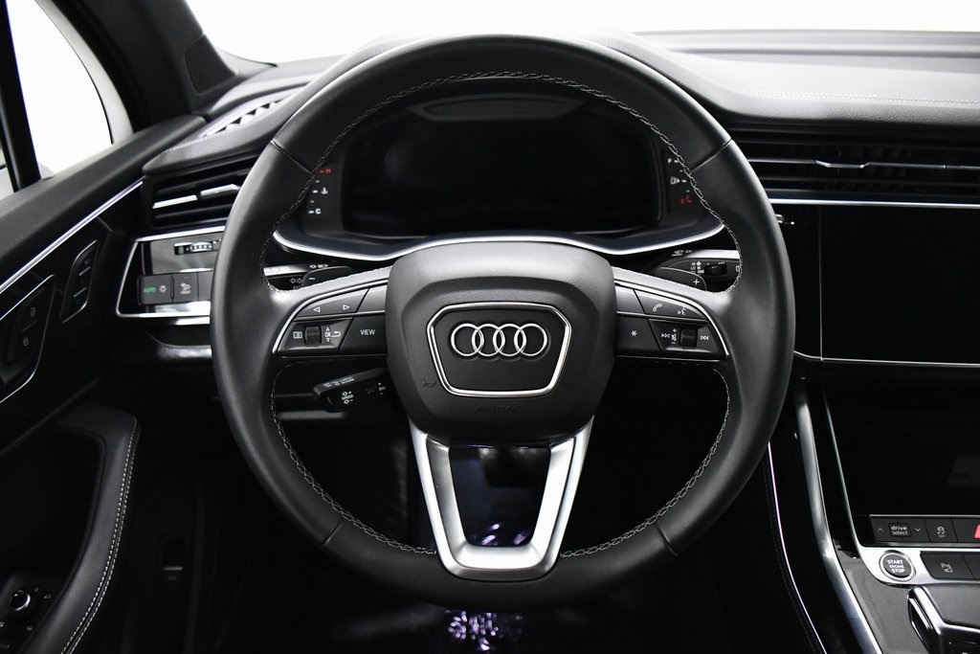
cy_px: 327
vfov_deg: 47.9
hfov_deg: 67.4
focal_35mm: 27
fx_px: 735
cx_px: 490
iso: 5600
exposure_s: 1/60
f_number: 3.5
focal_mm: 18
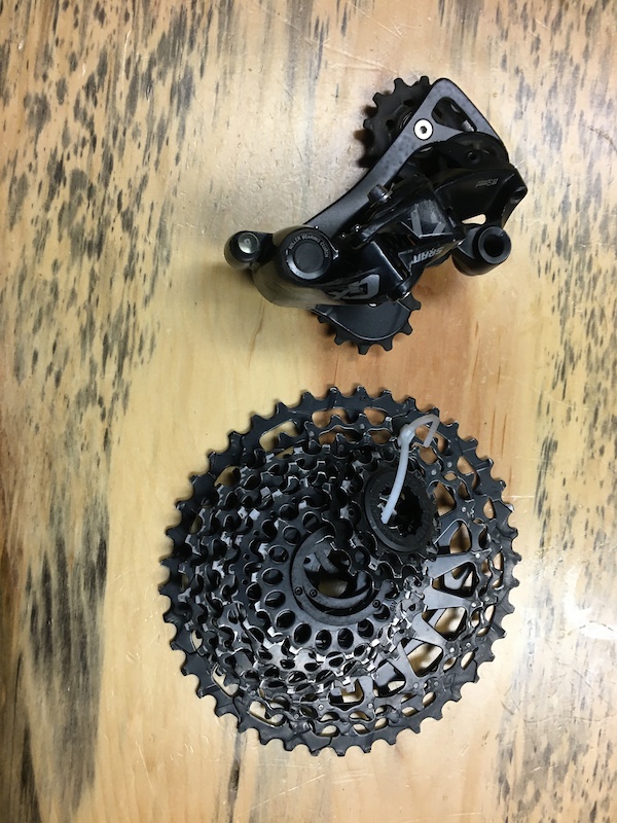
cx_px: 308
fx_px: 689
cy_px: 412
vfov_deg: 61.7
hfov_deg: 48.2
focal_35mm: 29
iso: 80
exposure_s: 1/30
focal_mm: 4.15
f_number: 2.2
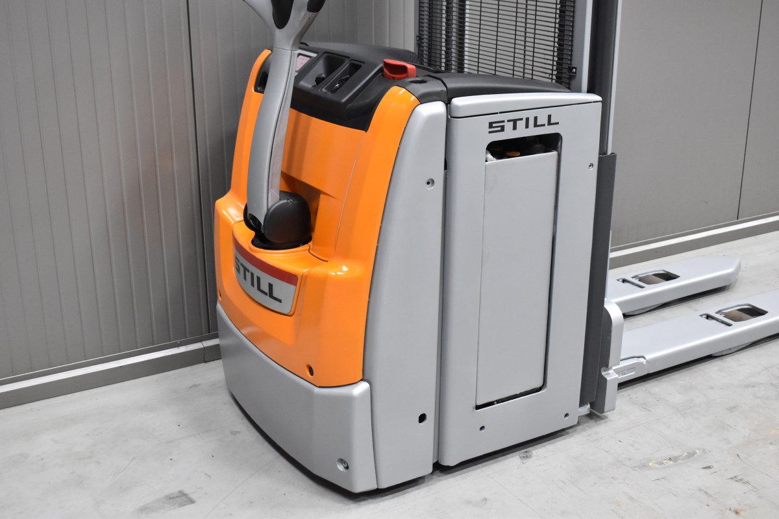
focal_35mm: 46
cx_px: 390
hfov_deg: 42.3
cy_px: 260
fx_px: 1006
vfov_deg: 28.9
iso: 1600
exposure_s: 1/40
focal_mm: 31
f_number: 5
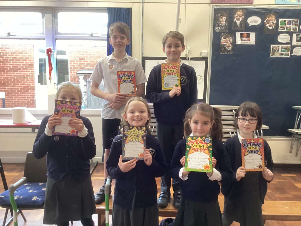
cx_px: 150
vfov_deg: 45.4
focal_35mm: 31
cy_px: 113
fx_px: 270
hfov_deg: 58.4
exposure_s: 1/50
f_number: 2.4
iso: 200
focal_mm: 3.3
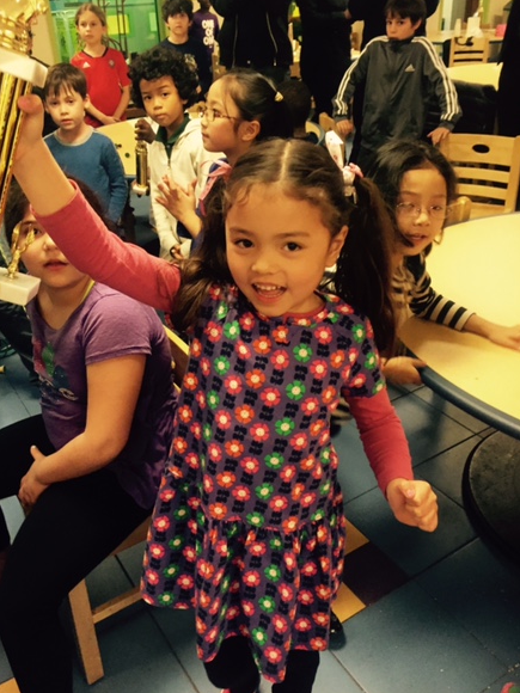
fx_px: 641
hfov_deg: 44.1
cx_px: 246
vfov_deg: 56.8
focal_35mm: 32
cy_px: 324
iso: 250
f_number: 2.2
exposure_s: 1/30
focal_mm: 4.15
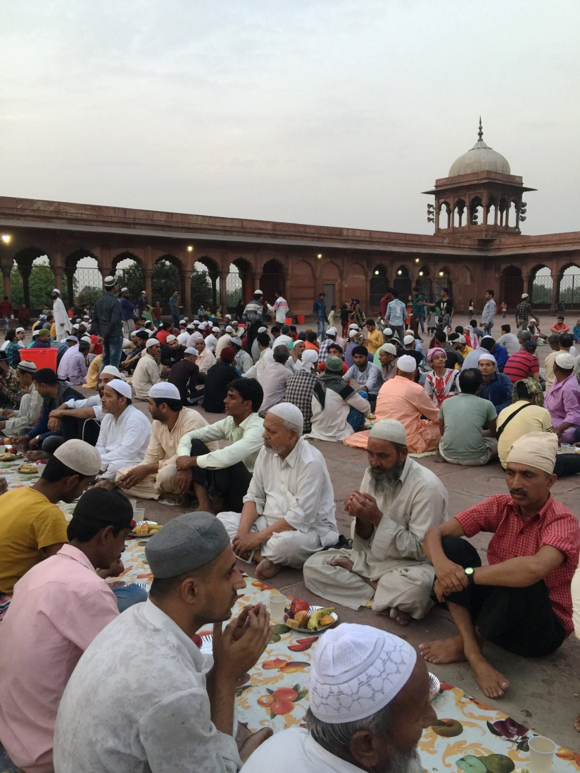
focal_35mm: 29
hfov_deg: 48.2
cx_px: 290
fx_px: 648
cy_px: 386
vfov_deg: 61.7
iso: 50
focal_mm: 4.15
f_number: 2.2
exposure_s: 1/33
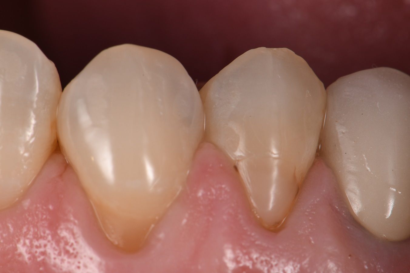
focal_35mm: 157
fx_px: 1787
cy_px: 136
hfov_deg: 13.1
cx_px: 205
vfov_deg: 8.7
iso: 200
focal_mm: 105
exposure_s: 1/160
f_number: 32
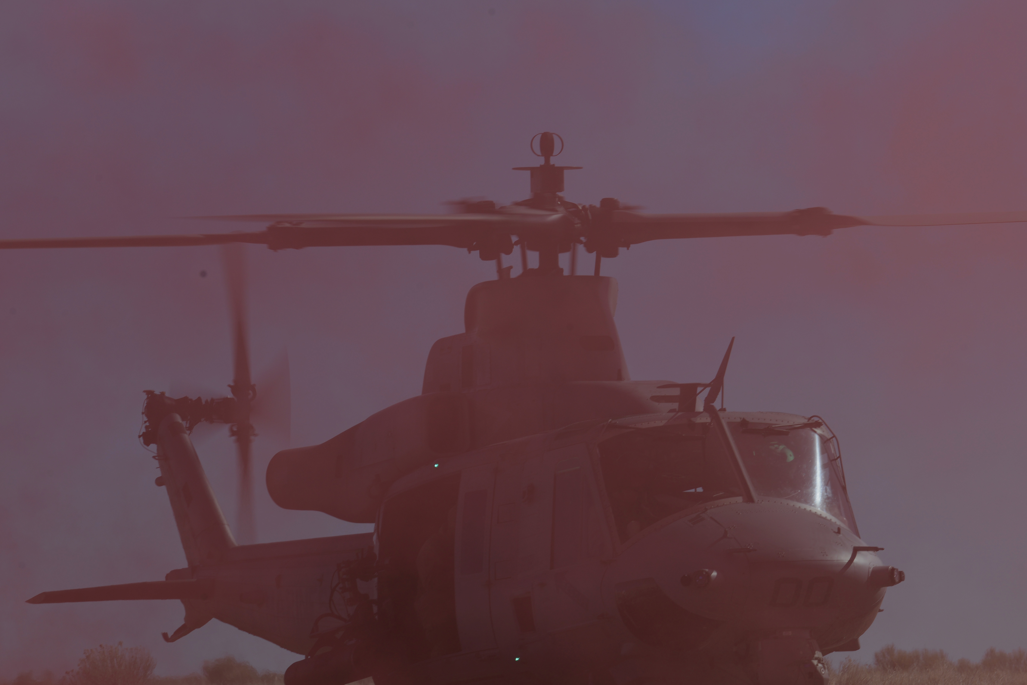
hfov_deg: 7.8
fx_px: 7559
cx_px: 599
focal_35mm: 265
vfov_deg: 5.2
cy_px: 415
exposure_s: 1/250
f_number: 16
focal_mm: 200
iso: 100
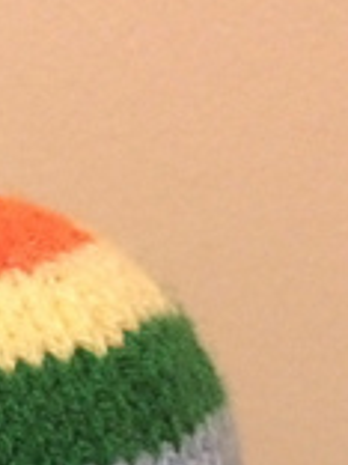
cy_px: 692
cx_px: -58
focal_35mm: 93
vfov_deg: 18.7
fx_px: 1247
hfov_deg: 15.4
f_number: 2.2
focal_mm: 4.15
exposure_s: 1/17
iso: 500
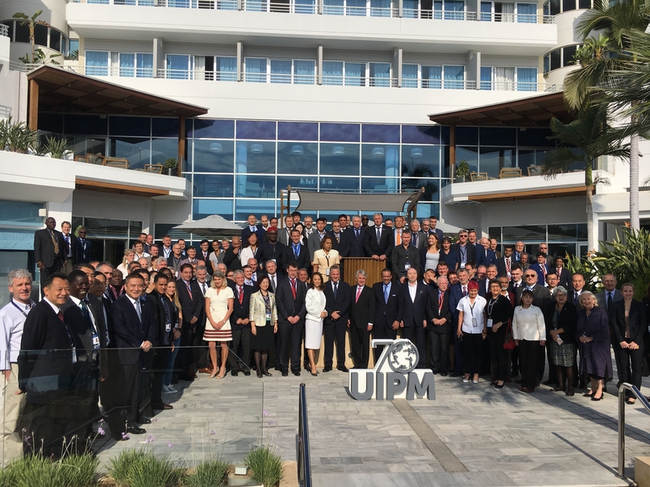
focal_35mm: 29
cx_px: 325
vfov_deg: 48.2
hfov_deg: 61.7
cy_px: 244
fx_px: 544
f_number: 2.2
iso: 25
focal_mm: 4.15
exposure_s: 1/4274
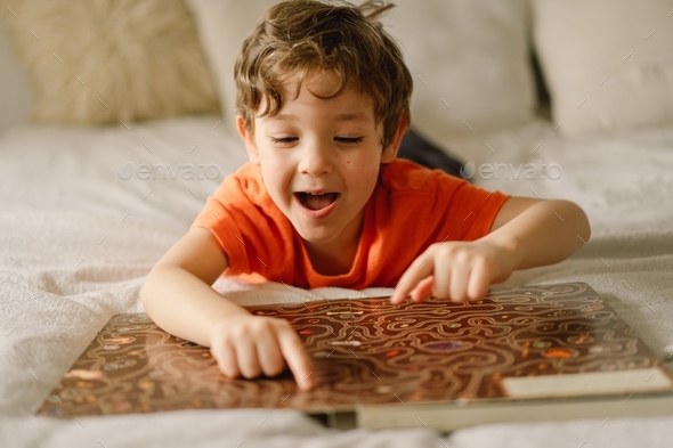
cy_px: 224
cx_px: 336
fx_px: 1028
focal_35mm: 55
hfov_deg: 36.3
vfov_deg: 24.6
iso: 125
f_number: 1.8
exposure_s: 1/160
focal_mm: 55
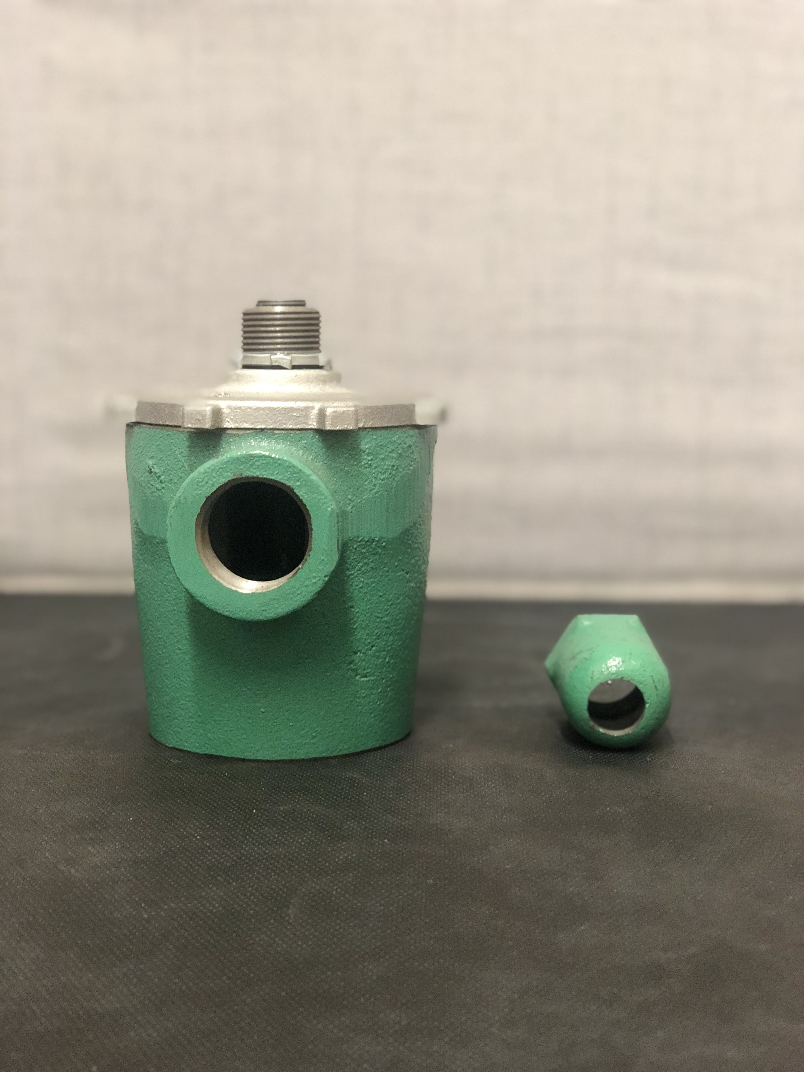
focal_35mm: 52
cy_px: 536
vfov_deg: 36.8
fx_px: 1610
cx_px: 402
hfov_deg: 28.0
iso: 160
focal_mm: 6
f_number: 2.4
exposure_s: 1/17
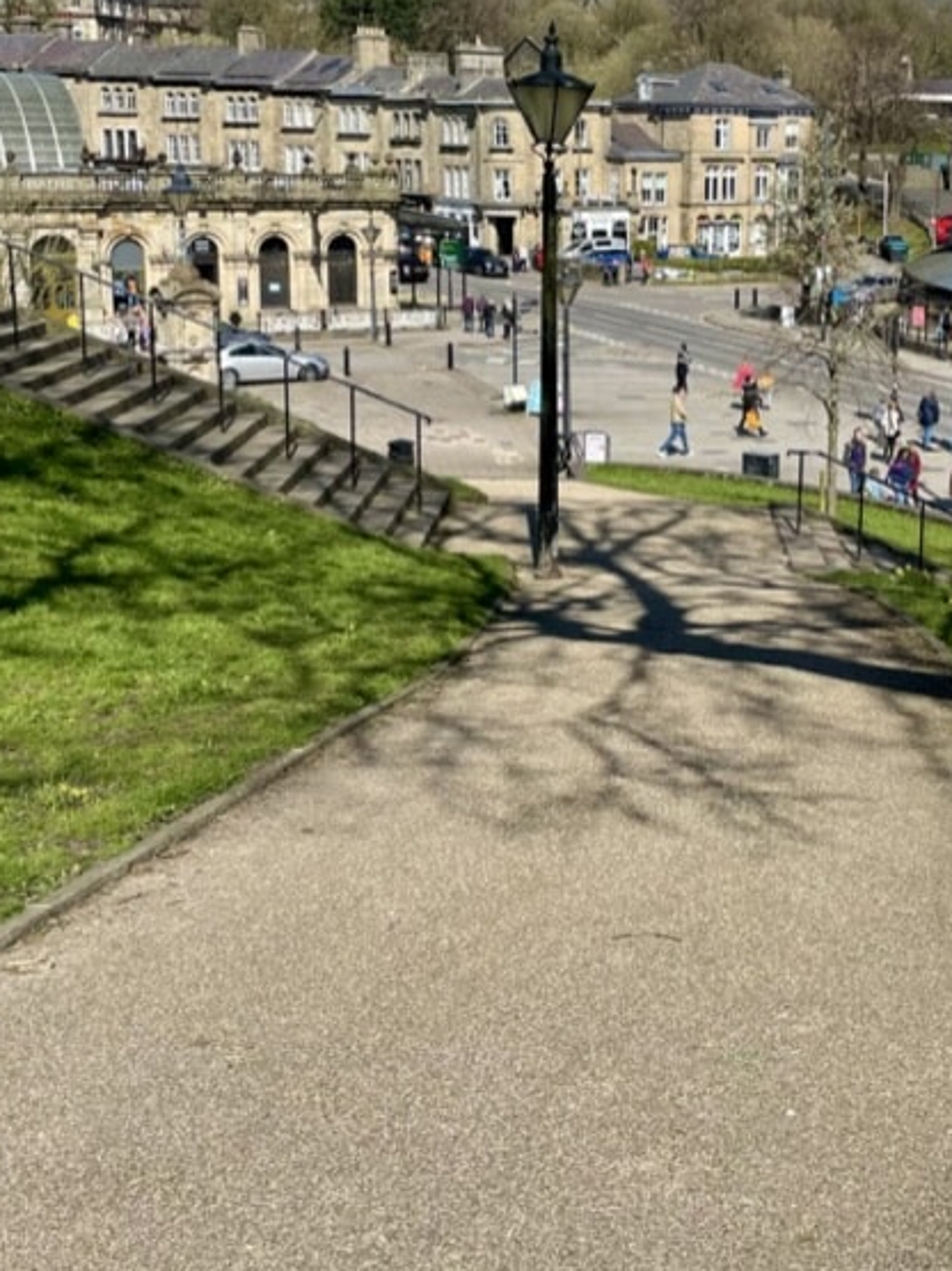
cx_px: 705
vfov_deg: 39.3
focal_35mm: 48
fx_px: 1761
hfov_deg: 29.8
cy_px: 439
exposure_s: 1/3861
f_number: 1.6
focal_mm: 4.2
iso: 32
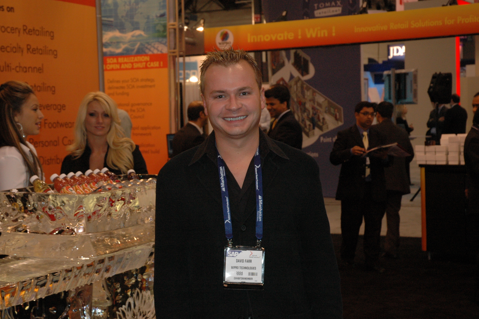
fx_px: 931
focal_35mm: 70
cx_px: 240
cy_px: 159
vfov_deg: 19.5
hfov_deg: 28.8
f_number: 5.6
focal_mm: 46
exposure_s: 1/60
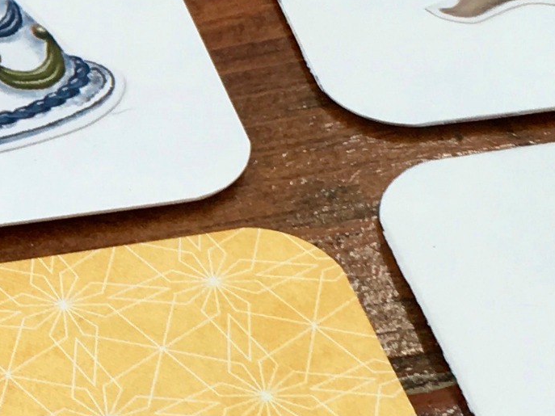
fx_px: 2116
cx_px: -199
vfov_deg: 11.2
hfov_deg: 14.2
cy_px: 215
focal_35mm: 132
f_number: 2.2
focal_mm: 4.15
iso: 32
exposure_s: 1/50
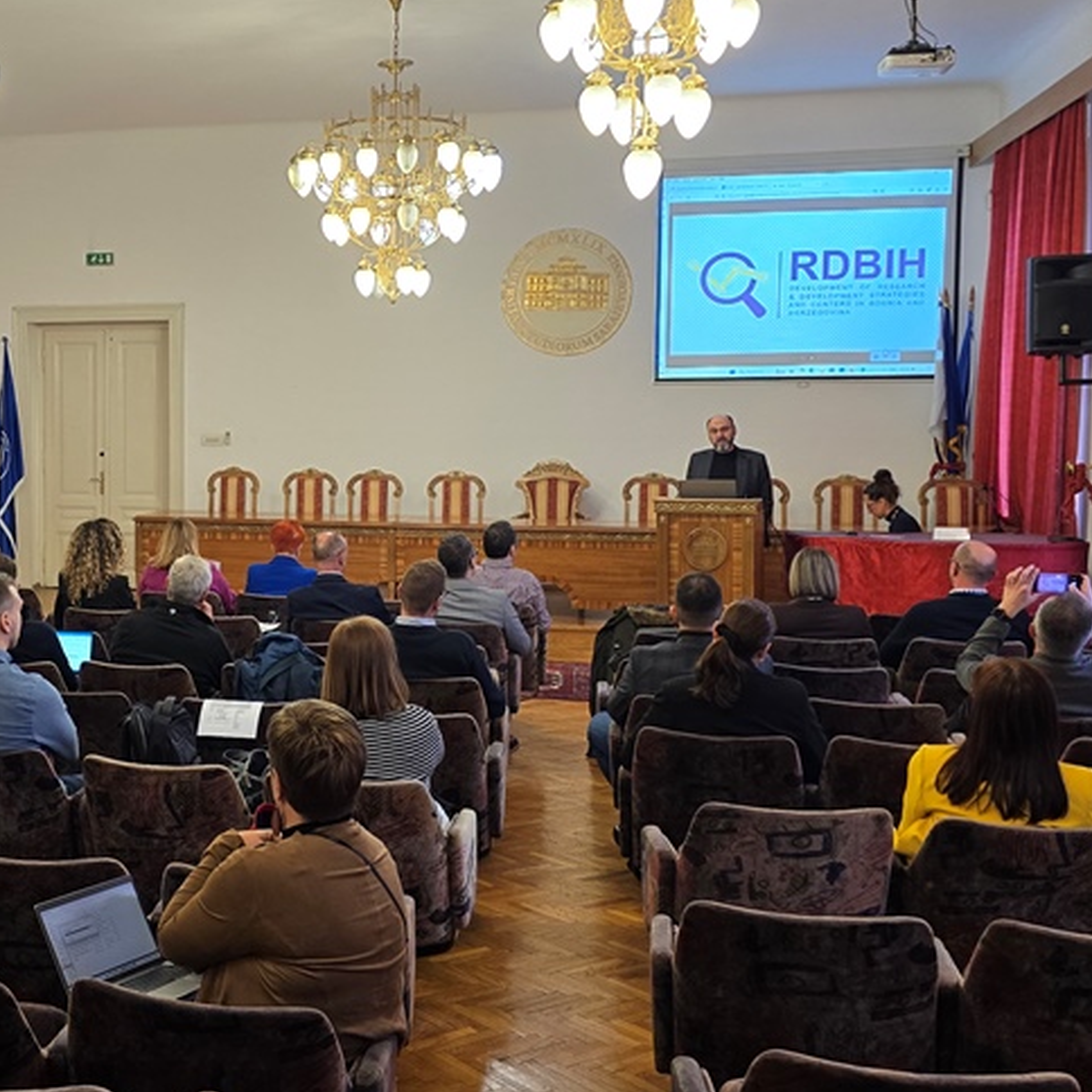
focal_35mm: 43
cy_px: 492
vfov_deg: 39.1
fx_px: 1535
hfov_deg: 37.3
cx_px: 171
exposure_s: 1/100
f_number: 1.7
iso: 160
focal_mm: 6.3
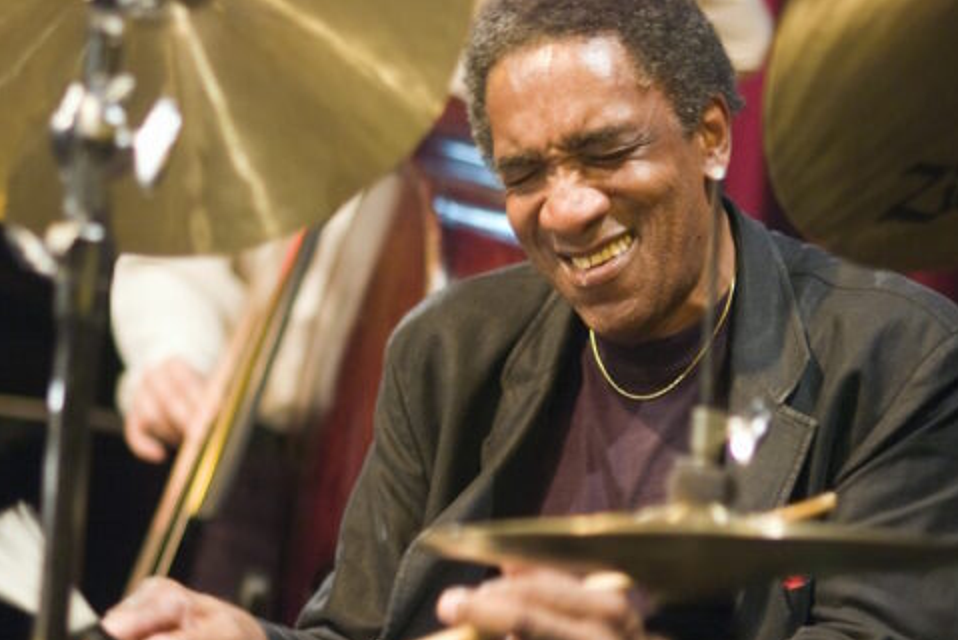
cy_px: 354
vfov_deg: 8.8
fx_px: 4143
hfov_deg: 13.2
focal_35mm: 156
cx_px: 483
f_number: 1.8
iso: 800
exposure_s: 1/30
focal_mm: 85
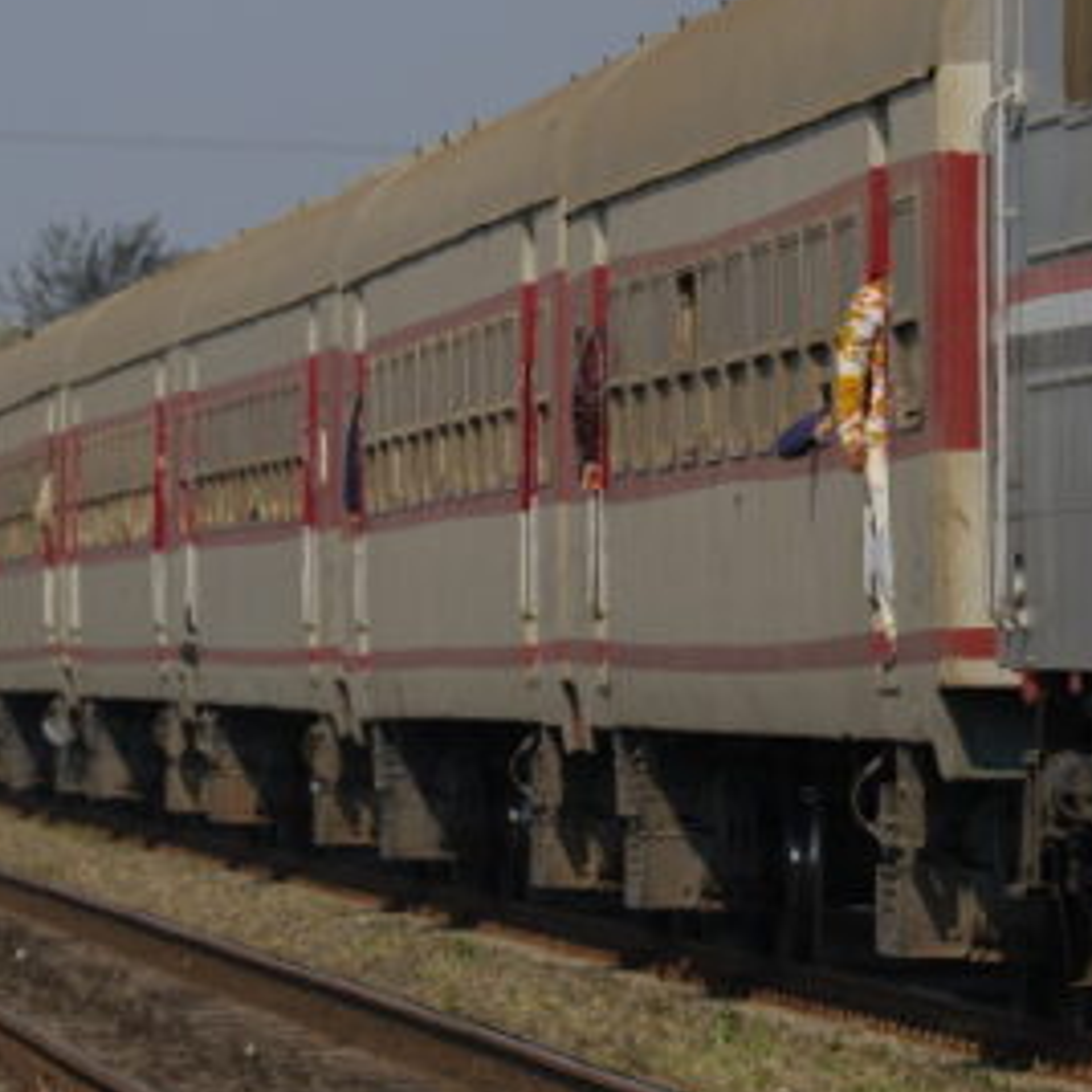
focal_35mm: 650
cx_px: 1157
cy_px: 187
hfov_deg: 2.7
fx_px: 23199
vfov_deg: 2.7
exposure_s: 1/1000
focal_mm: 200
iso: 250
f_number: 8
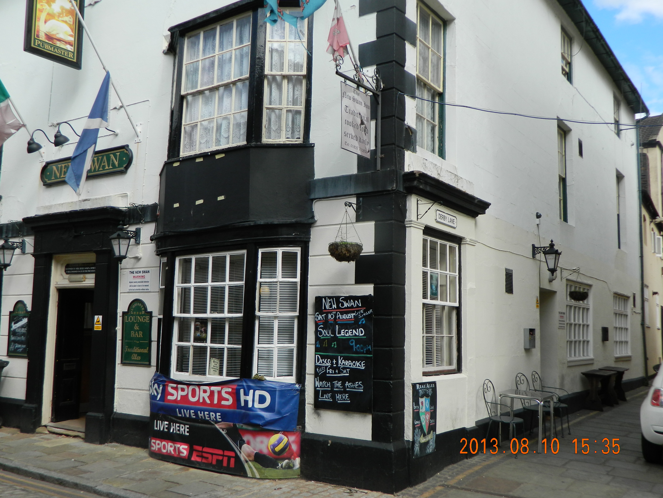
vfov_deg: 40.7
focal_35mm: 35
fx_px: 670
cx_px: 332
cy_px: 249
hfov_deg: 52.6
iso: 80
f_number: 3.3
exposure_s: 1/400
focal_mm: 6.2
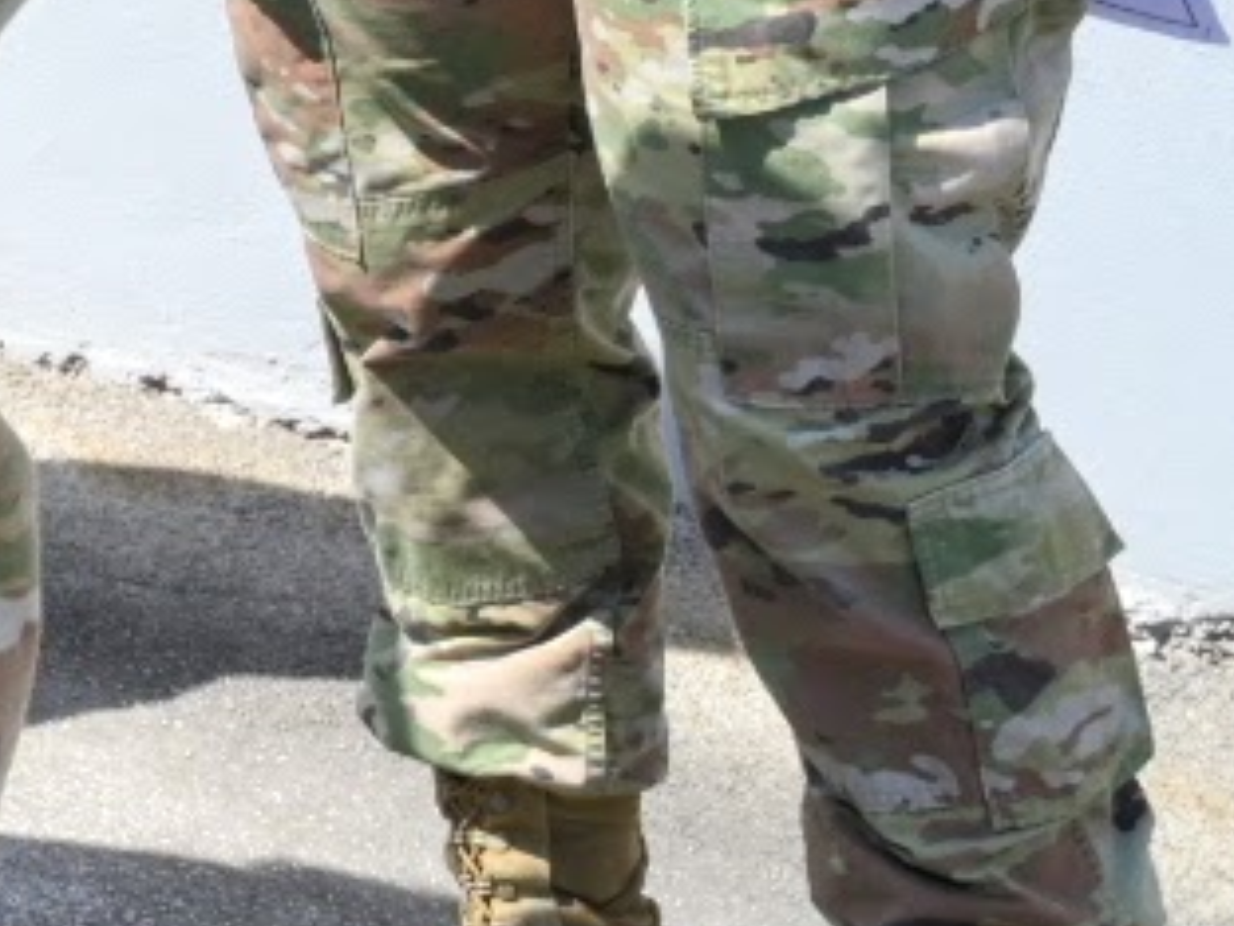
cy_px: -993
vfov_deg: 7.5
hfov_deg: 9.1
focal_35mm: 190
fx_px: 6773
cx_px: -1958
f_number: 10
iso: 800
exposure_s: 1/640
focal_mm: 38
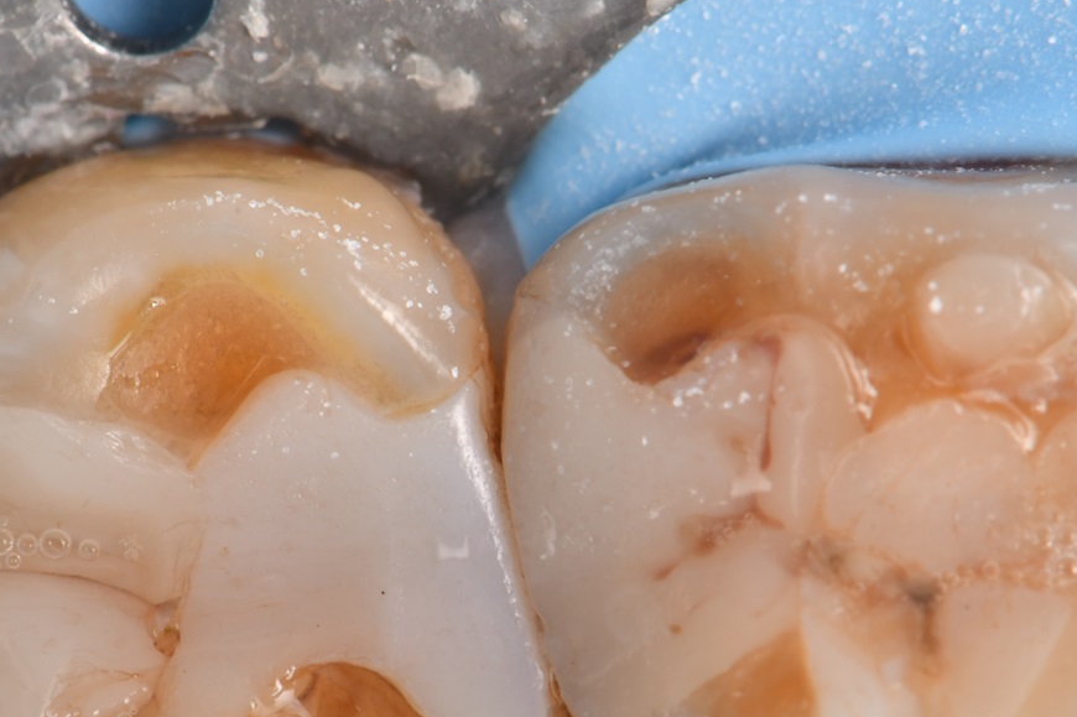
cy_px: 461
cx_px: 490
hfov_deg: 8.4
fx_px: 7295
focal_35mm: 244
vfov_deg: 5.6
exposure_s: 1/160
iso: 200
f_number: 32
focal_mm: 105
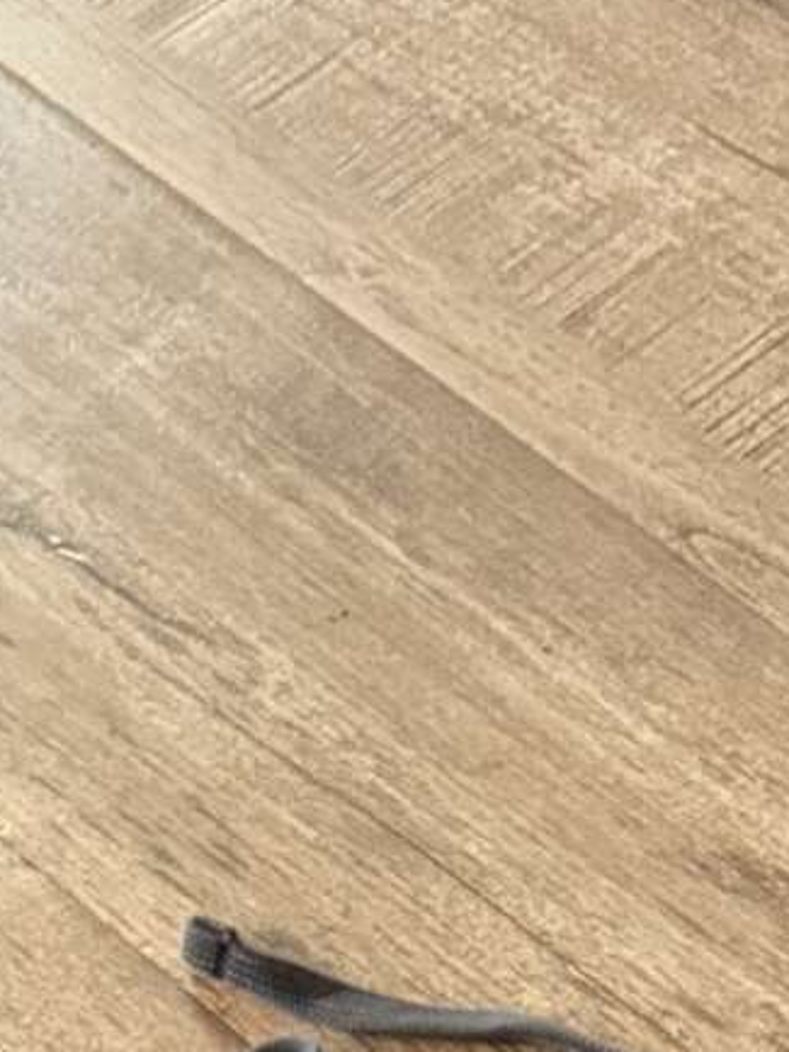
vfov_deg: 11.4
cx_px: 22
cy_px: 2587
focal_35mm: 142
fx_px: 4313
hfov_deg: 10.4
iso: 800
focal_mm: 6.76
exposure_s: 1/40
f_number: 1.78
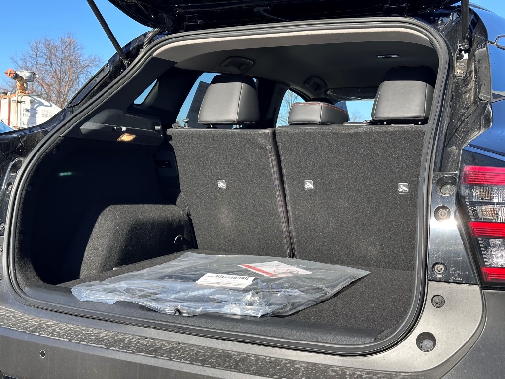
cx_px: 252
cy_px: 190
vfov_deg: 30.3
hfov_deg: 39.7
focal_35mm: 48
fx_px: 700
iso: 64
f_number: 1.78
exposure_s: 1/903
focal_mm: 6.86
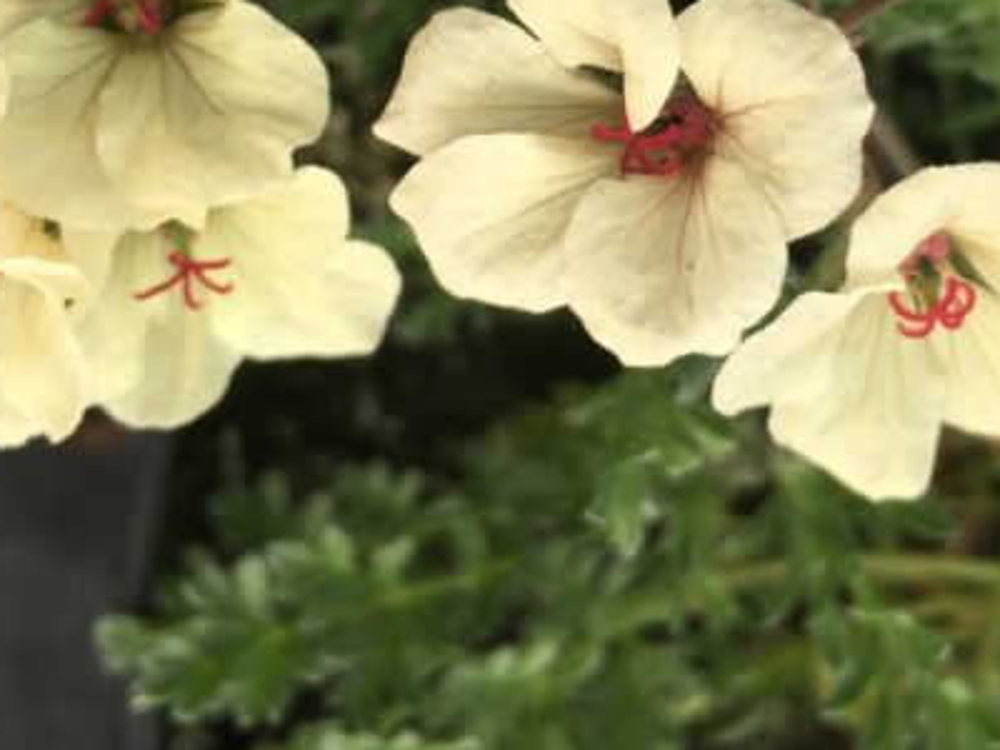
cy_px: 25
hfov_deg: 33.0
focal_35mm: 58
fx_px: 1676
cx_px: 645
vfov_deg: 24.3
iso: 25
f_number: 2.2
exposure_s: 1/1148
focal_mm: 4.15
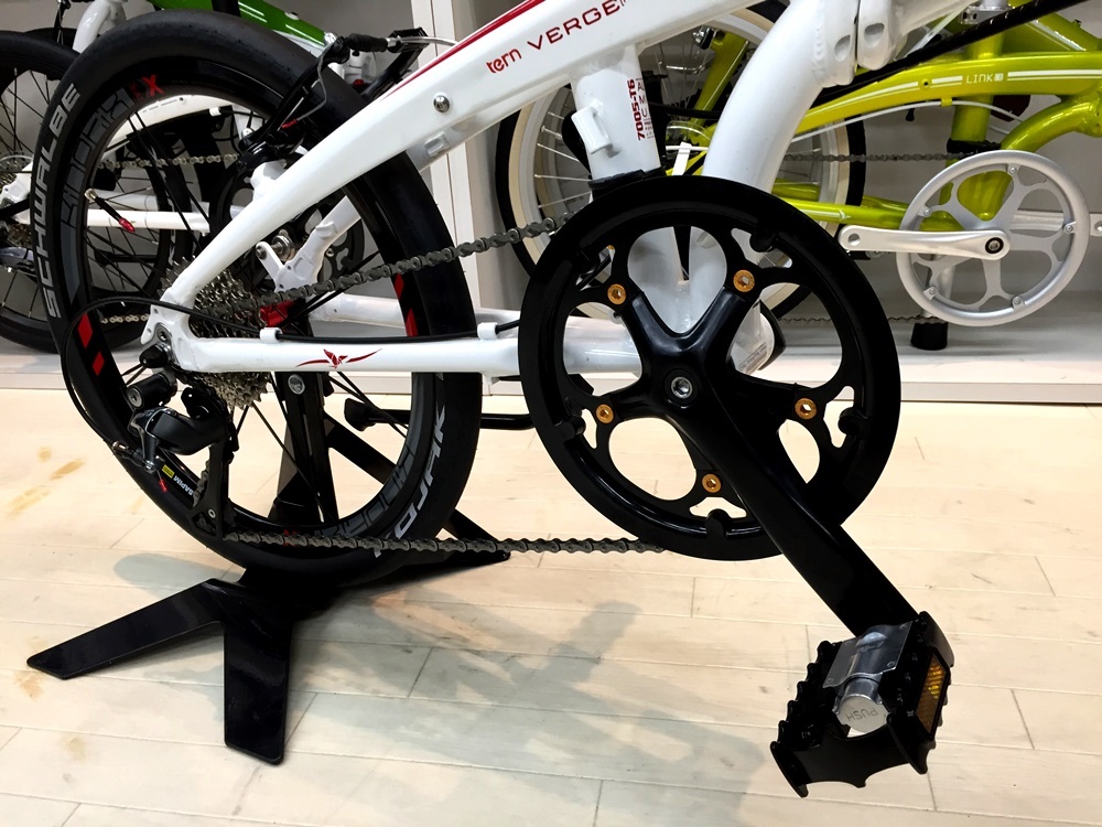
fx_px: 923
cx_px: 551
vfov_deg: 48.2
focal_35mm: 29
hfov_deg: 61.7
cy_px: 414
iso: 50
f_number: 2.2
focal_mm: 4.15
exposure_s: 1/33
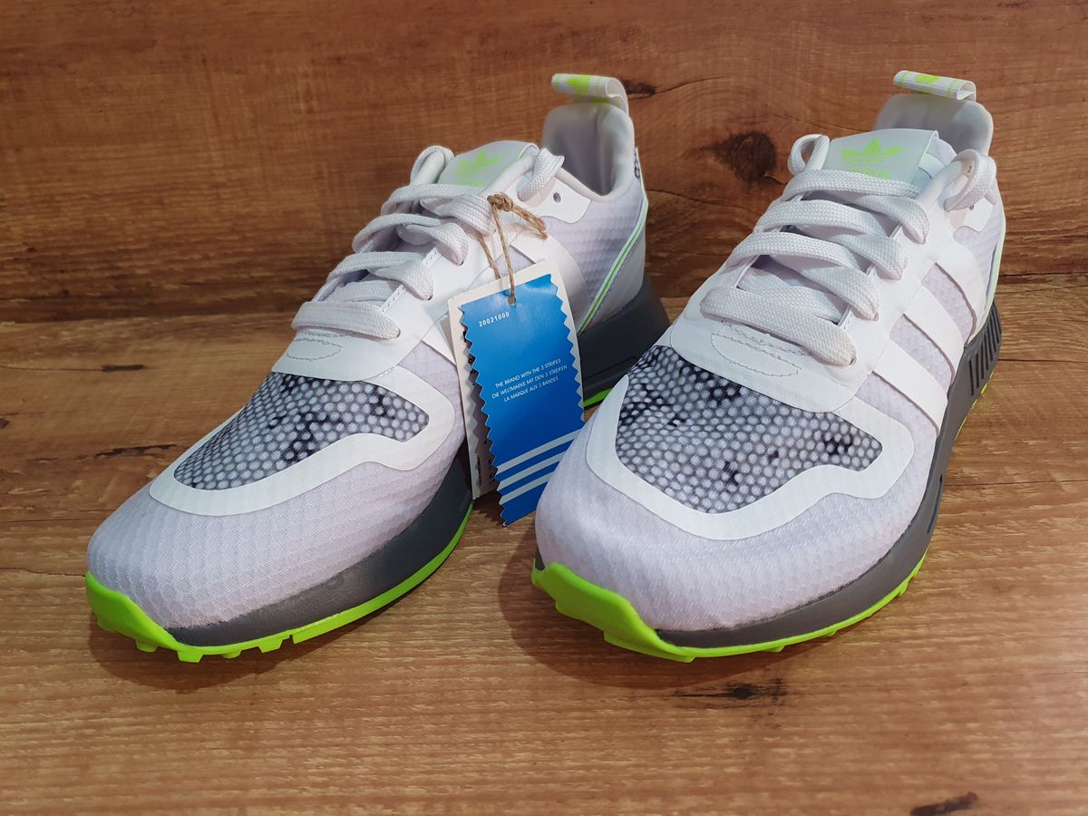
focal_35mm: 26
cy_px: 408
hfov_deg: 67.3
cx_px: 544
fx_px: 817
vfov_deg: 53.1
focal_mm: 4.32
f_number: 1.5
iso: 160
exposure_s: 1/40
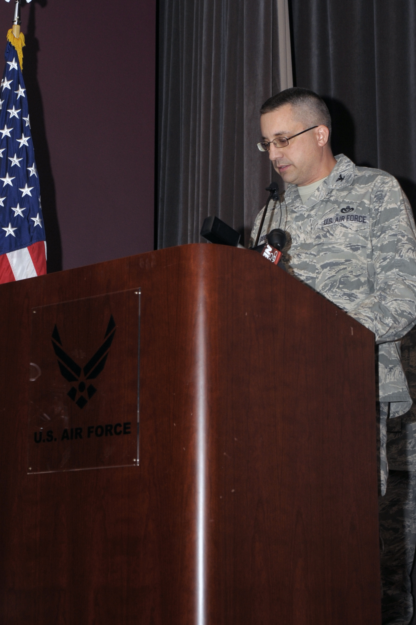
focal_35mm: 58
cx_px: 208
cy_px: 312
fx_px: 1007
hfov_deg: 23.4
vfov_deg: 34.5
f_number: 6.3
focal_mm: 58
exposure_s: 1/60
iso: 640
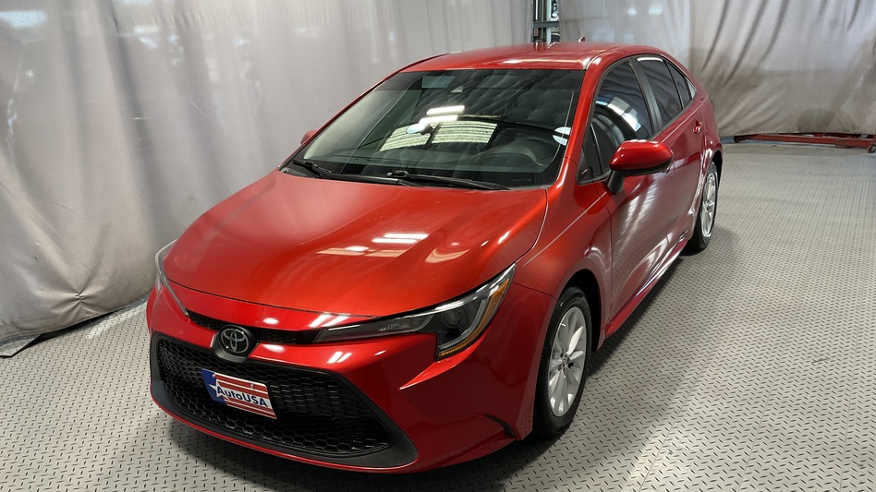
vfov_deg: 36.5
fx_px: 743
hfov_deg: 61.0
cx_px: 435
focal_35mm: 32
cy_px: 296
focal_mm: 3
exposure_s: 1/100
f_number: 1.8
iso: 50
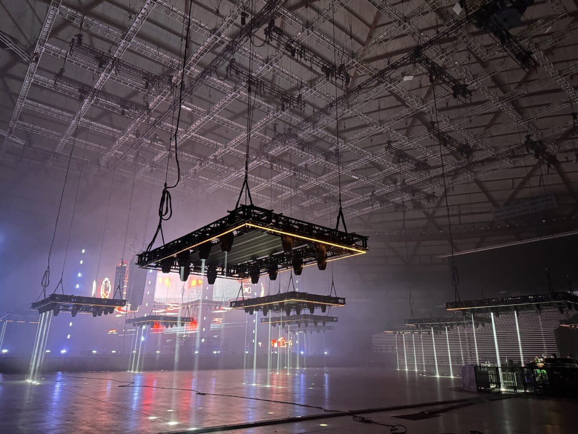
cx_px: 289
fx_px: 401
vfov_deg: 56.8
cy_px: 217
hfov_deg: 71.6
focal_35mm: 24
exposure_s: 1/37
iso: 800
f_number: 1.78
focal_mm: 6.76
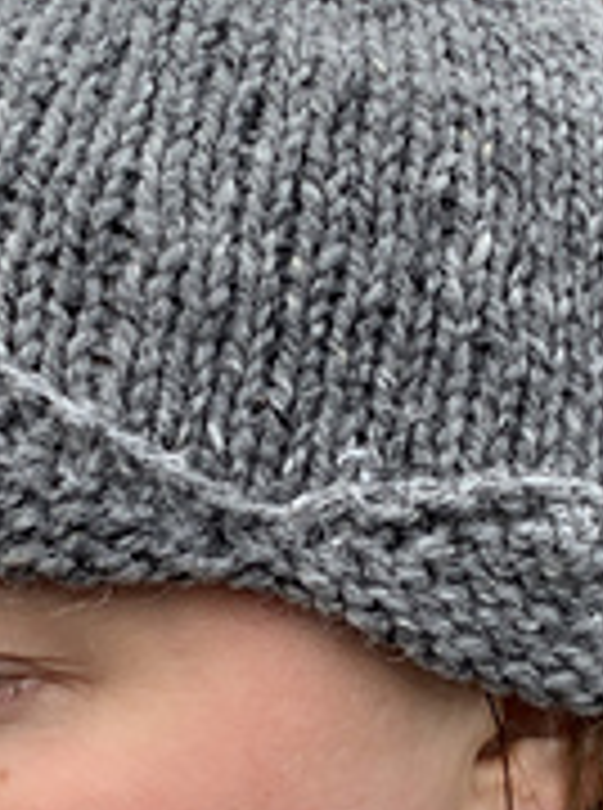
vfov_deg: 22.0
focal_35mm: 89
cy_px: 554
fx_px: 2077
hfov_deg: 16.5
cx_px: 317
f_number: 2.2
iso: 16
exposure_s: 1/260
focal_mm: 2.87
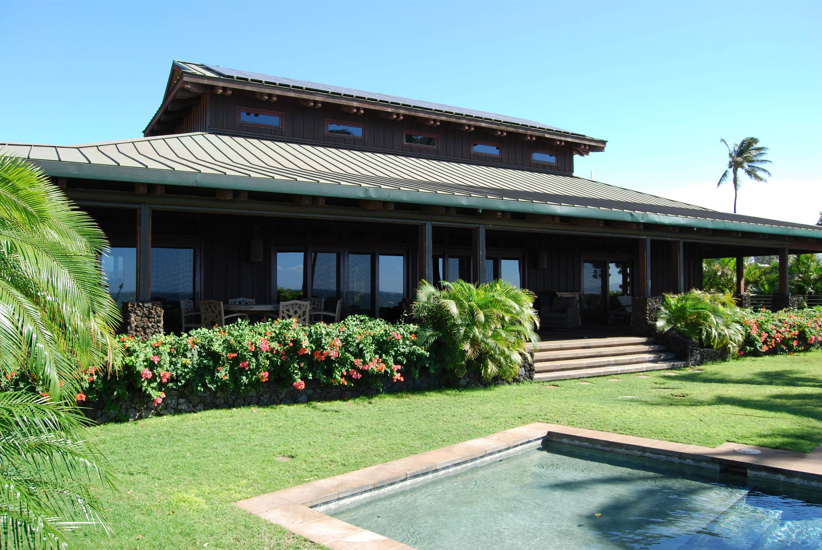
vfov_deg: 48.0
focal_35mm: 27
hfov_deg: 67.3
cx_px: 411
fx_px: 617
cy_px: 275
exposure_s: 1/160
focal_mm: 18
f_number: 6.3
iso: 100
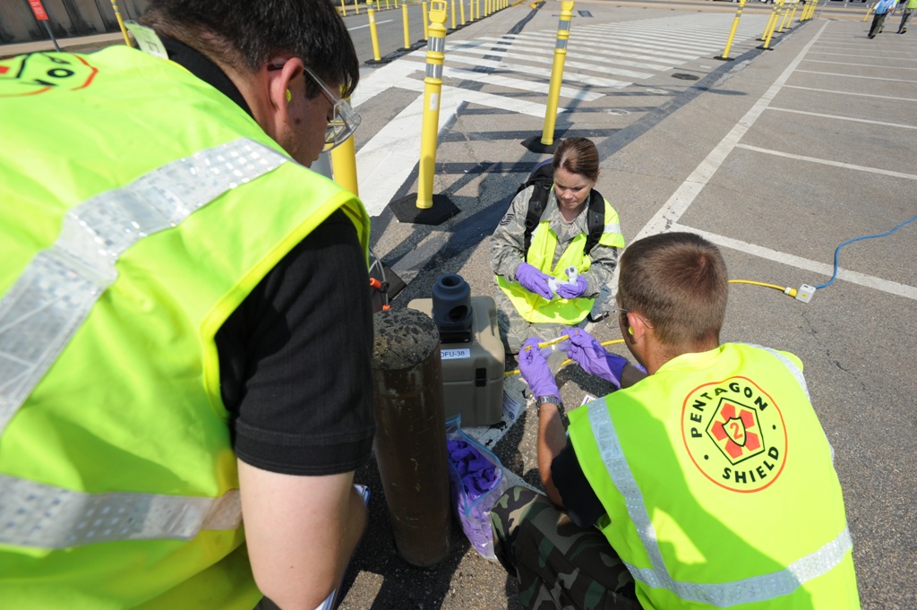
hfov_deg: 93.3
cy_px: 305
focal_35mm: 17
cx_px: 458
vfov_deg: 70.3
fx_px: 433
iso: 500
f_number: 8
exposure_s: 1/1600
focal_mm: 17
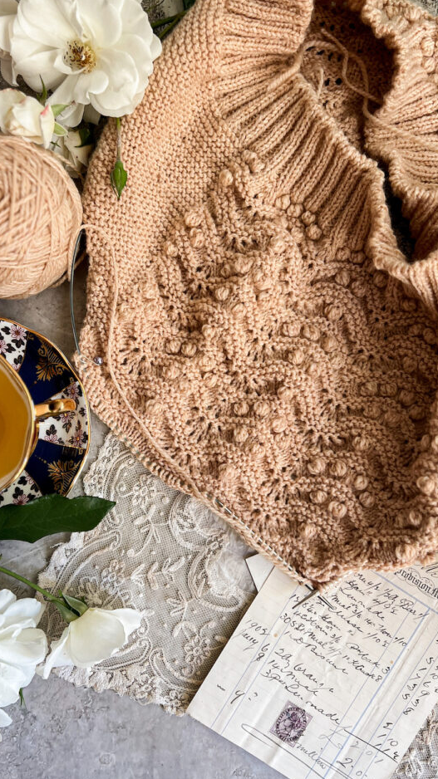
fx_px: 599
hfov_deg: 40.1
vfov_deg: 66.1
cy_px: 384
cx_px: 189
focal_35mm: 29
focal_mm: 5.7
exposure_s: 1/110
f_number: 1.5
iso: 125
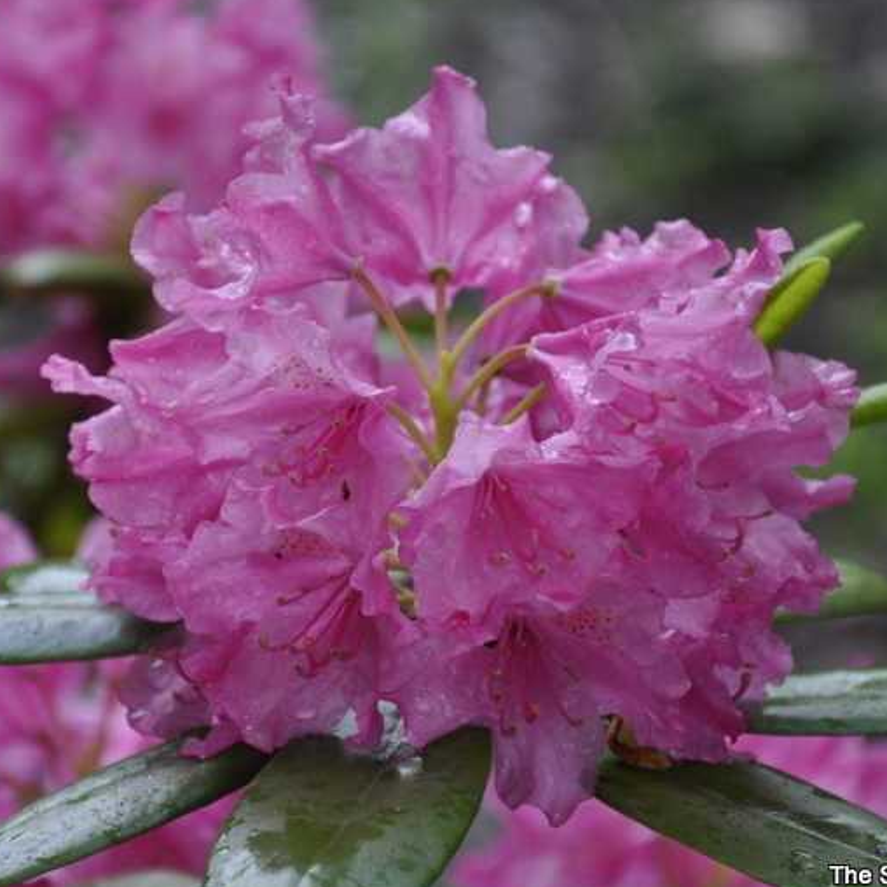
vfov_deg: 8.3
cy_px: 454
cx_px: 372
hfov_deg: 8.3
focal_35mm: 211
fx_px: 6107
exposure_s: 1/125
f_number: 5.6
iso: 400
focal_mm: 105
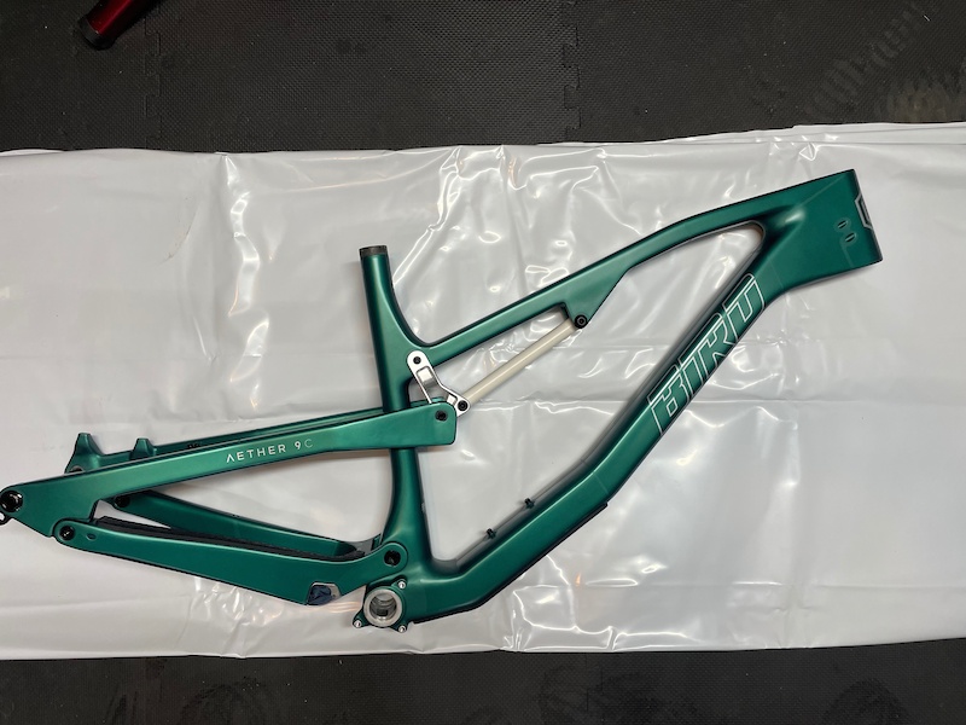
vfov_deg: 53.1
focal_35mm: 26
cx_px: 483
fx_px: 726
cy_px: 362
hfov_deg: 67.3
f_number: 1.6
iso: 80
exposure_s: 1/60
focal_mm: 4.2
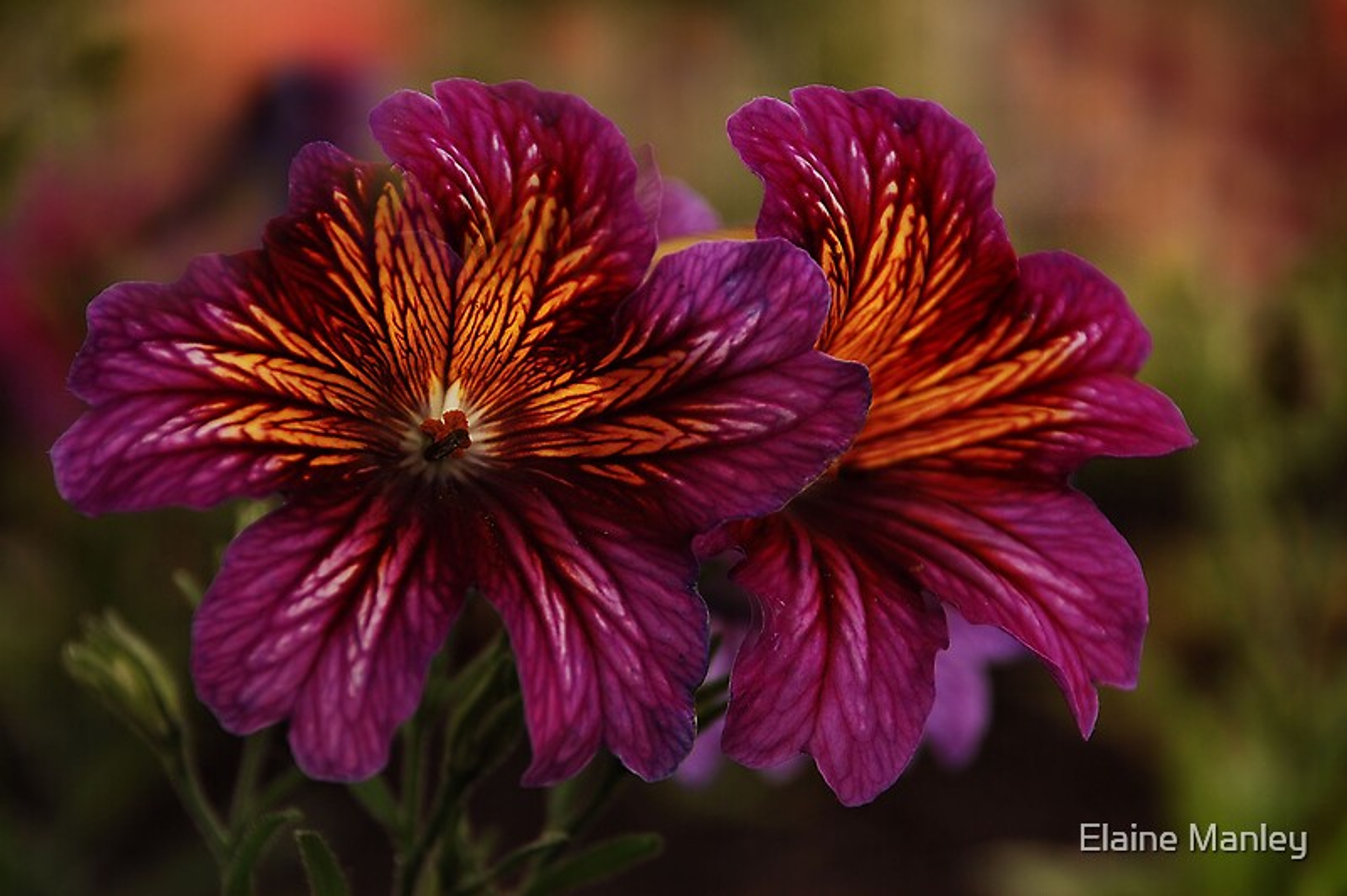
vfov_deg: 9.6
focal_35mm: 142
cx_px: 674
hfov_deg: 14.4
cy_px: 448
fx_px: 5327
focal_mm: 95
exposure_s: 1/250
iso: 200
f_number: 5.6
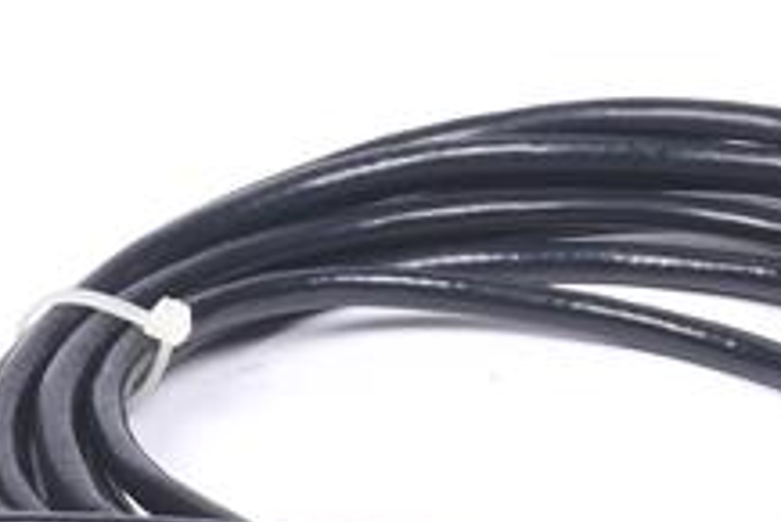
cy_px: 425
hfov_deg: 10.3
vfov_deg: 6.9
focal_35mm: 199
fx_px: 4320
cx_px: 648
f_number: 16
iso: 200
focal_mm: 48
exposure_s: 1/200
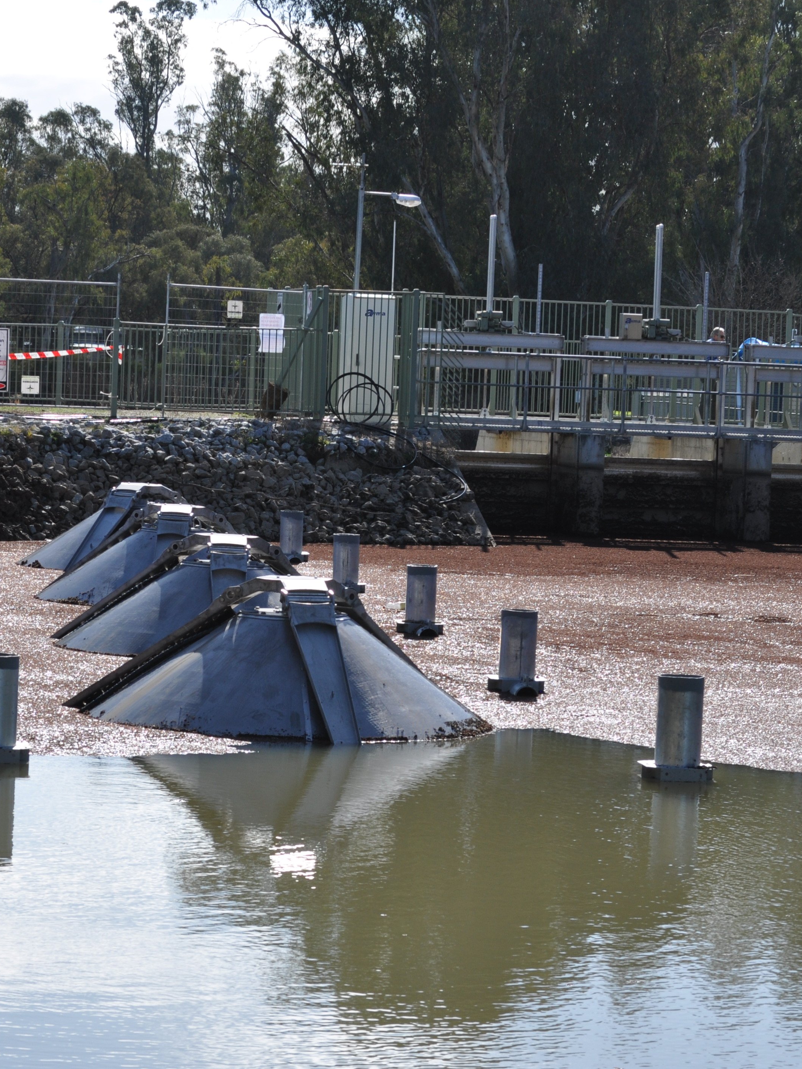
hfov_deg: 12.4
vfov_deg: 16.5
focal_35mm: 120
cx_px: 266
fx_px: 3699
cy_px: 535
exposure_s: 1/320
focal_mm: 55
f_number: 9
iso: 200
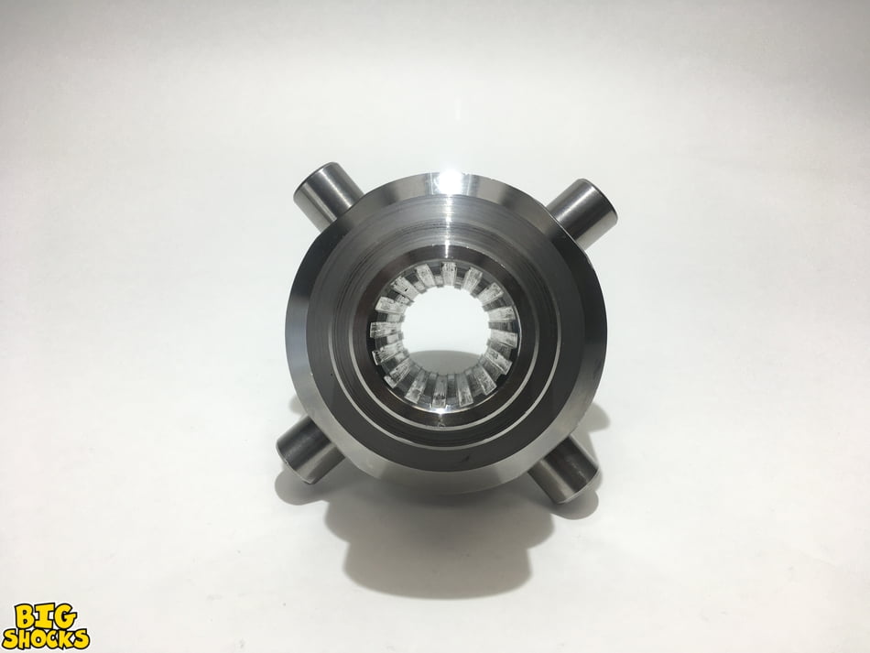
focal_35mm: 29
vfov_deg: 48.2
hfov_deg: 61.6
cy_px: 326
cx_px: 435
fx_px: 729
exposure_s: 1/120
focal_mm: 4.15
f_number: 2.2
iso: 32
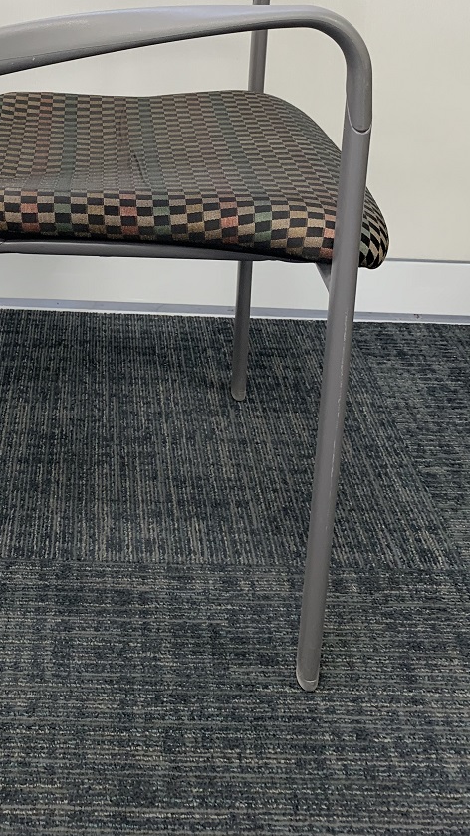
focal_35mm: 45
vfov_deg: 43.6
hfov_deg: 26.0
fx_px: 997
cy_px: 185
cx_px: 84
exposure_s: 1/60
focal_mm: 4.25
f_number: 1.8
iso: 100
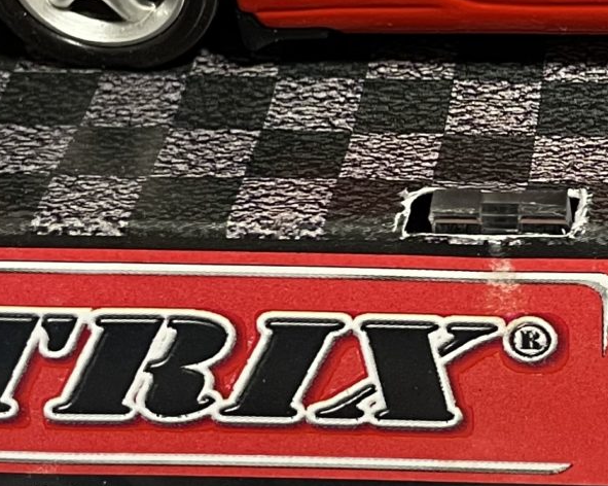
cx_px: 599
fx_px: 1978
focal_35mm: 110
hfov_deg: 17.1
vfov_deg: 14.0
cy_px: 144
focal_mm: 4.2
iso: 100
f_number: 1.6
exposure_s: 1/60
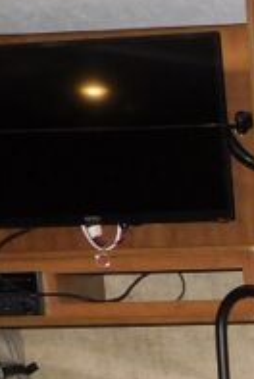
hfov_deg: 11.6
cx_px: 612
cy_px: 441
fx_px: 1023
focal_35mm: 97
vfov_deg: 19.9
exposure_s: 1/30
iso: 200
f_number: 3
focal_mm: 4
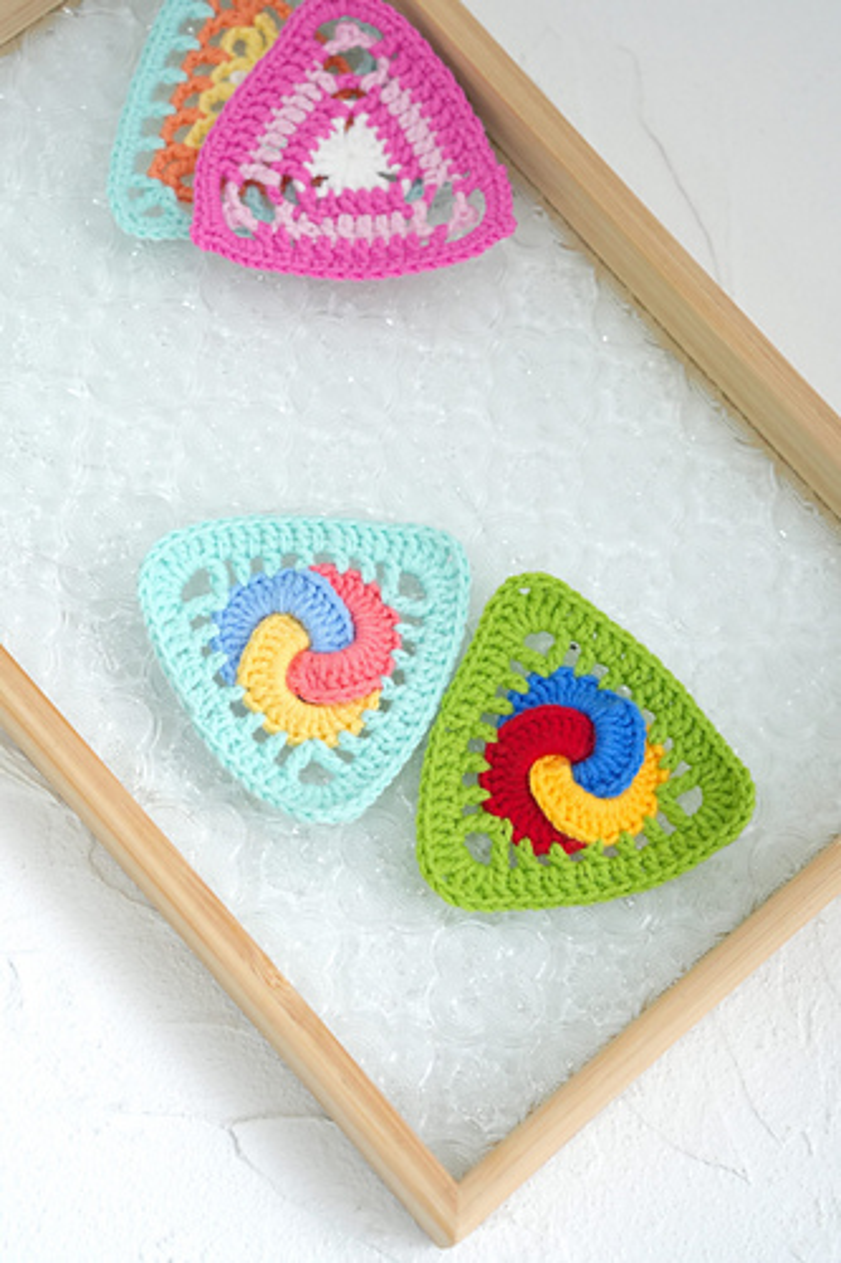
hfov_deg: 19.4
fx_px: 2454
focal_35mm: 70
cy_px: 632
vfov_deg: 28.9
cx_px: 420
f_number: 5.6
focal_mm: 70
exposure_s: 1/320
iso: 3200
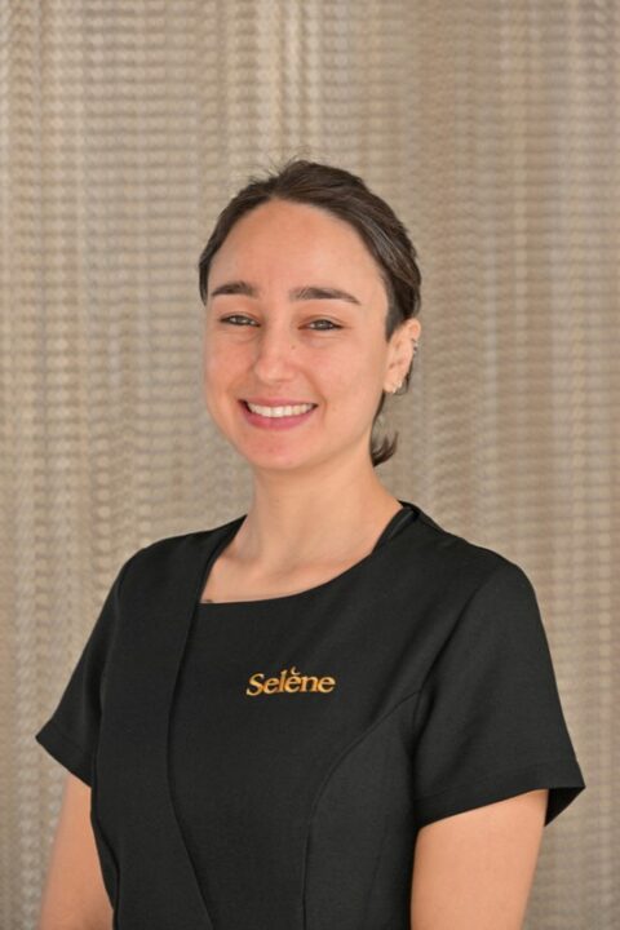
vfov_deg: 13.7
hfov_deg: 9.1
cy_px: 465
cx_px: 310
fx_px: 3875
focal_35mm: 150
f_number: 6.3
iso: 500
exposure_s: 1/60
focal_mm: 150
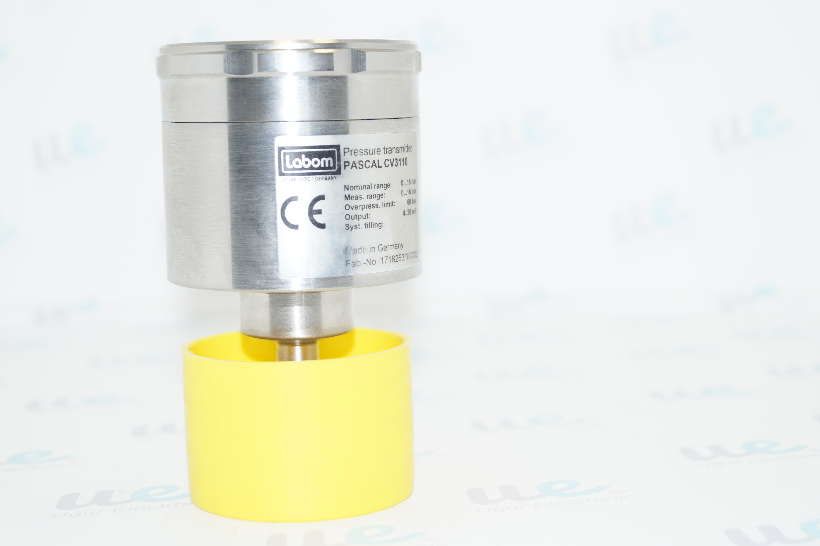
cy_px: 273
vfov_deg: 20.1
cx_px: 410
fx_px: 1537
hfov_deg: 29.9
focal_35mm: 68
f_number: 6.3
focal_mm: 45
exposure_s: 1/80
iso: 100
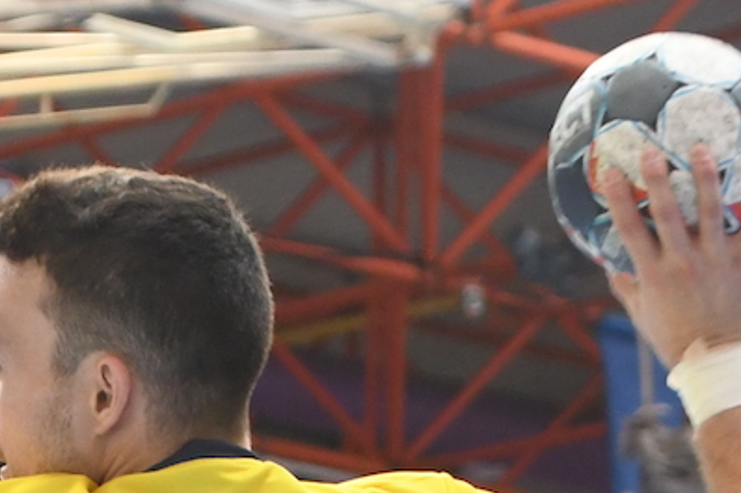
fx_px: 8991
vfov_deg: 3.1
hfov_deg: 4.7
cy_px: 1218
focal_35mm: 437
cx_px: 86
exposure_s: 1/500
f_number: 5
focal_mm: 58
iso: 1250
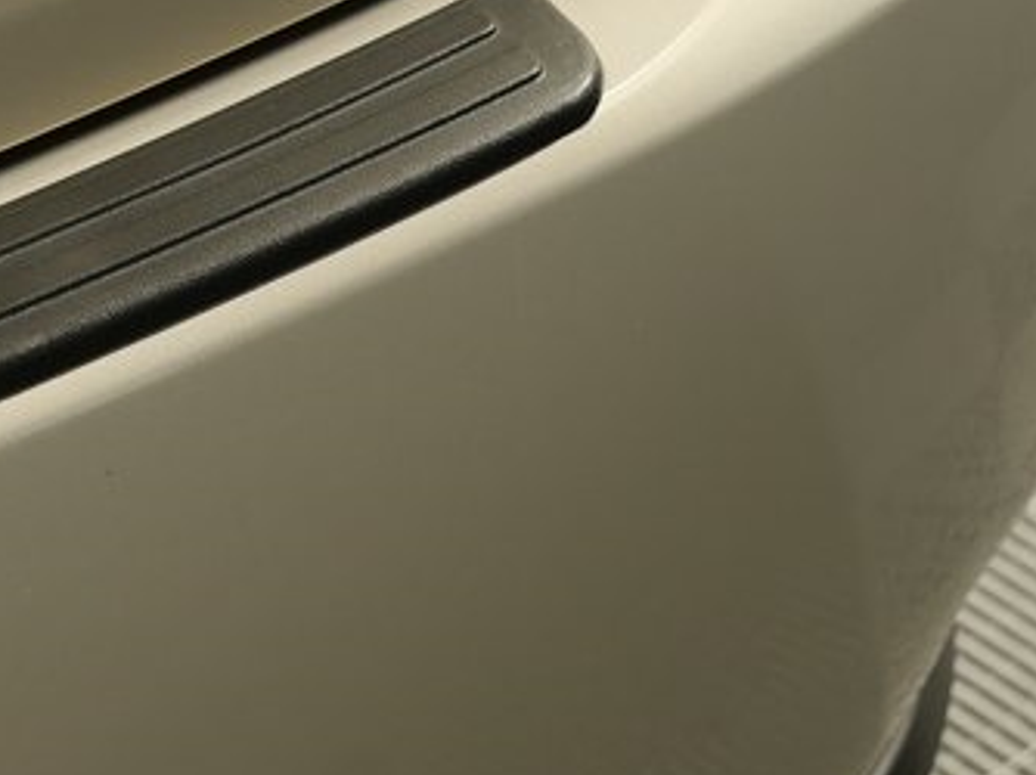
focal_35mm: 135
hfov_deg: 14.3
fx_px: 4037
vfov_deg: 10.8
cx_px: -68
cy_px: -127
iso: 250
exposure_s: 1/200
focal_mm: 22
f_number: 5
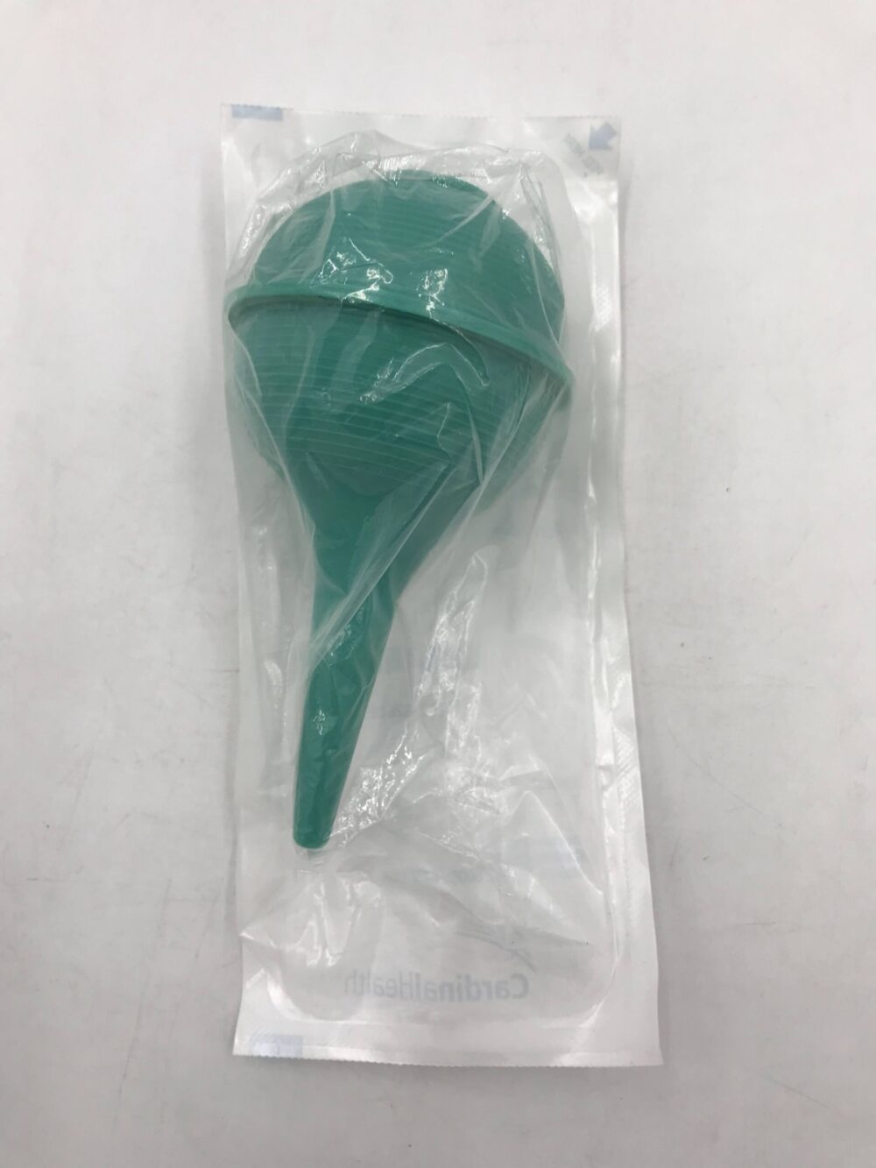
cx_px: 438
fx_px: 945
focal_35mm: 28
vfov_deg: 63.4
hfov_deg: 49.8
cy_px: 584
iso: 25
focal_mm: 3.99
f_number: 1.8
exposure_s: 1/120
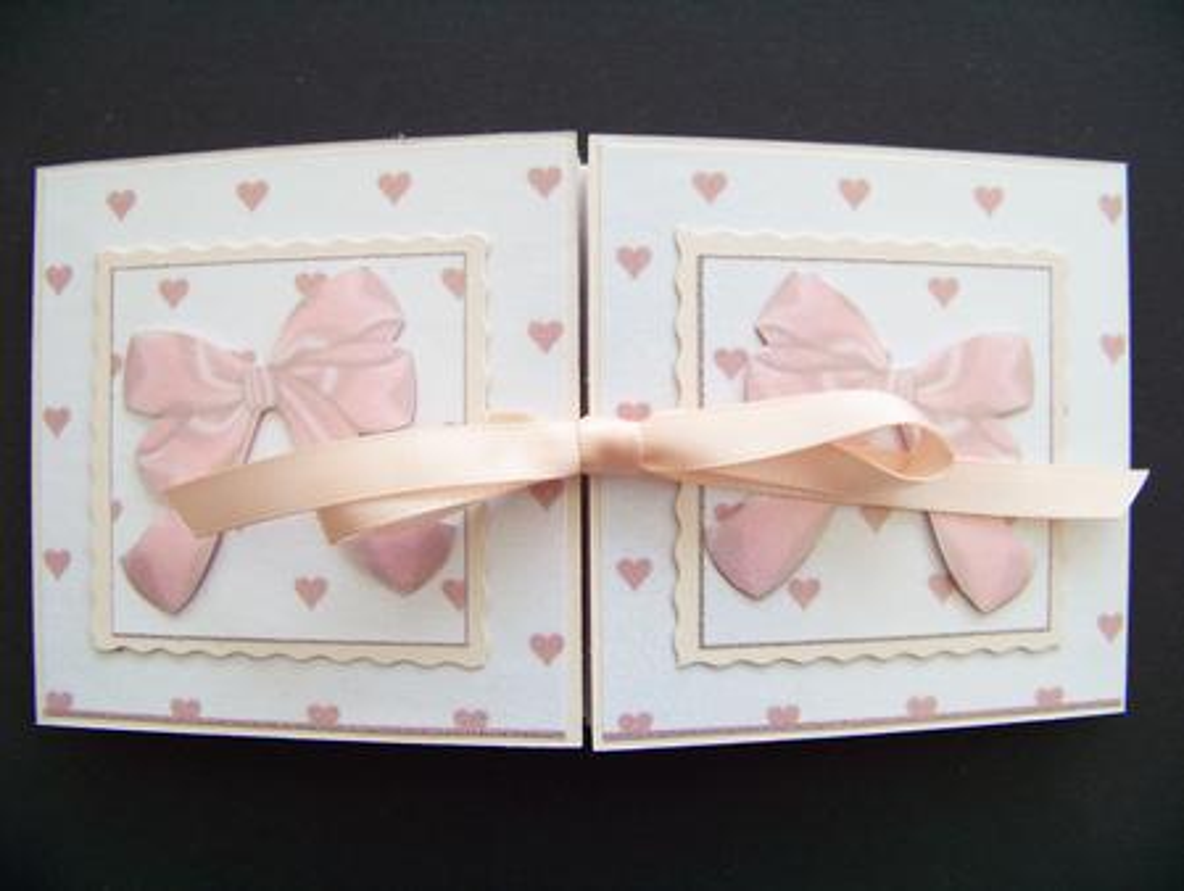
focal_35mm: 36
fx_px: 1233
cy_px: 446
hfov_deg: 51.3
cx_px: 592
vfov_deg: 39.7
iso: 68
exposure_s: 1/50
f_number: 2.8
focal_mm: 5.85
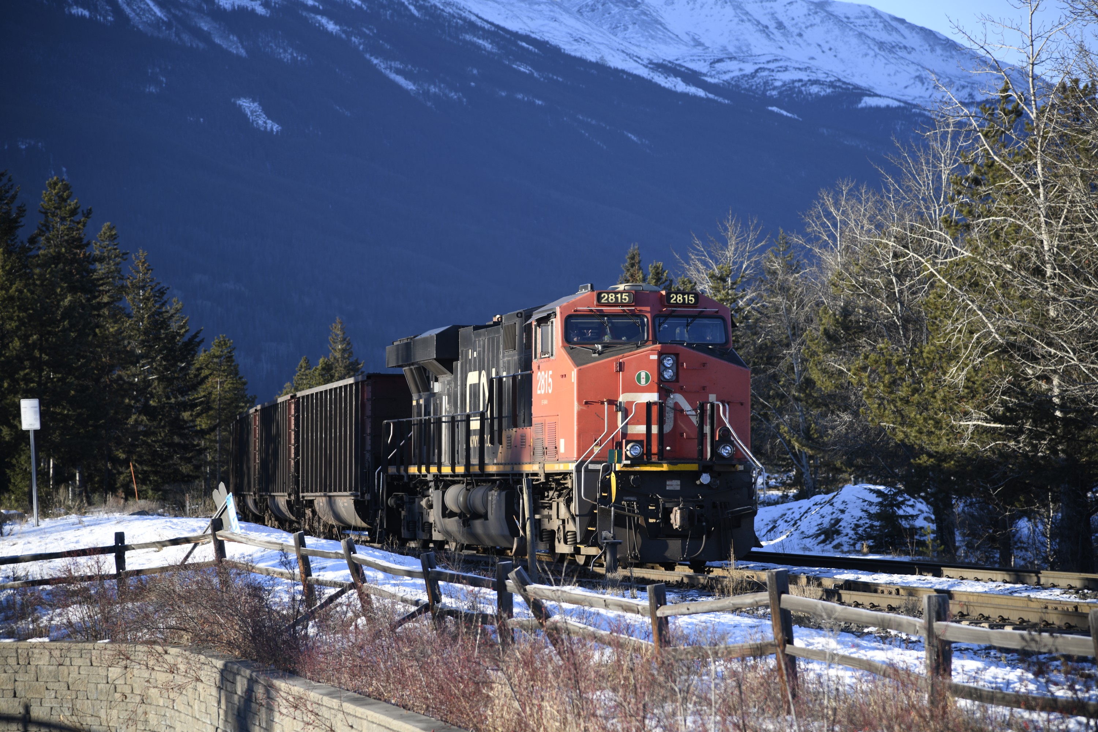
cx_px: 549
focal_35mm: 120
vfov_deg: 11.4
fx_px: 3660
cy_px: 366
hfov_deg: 17.1
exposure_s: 1/125
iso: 64
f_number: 5
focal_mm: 120
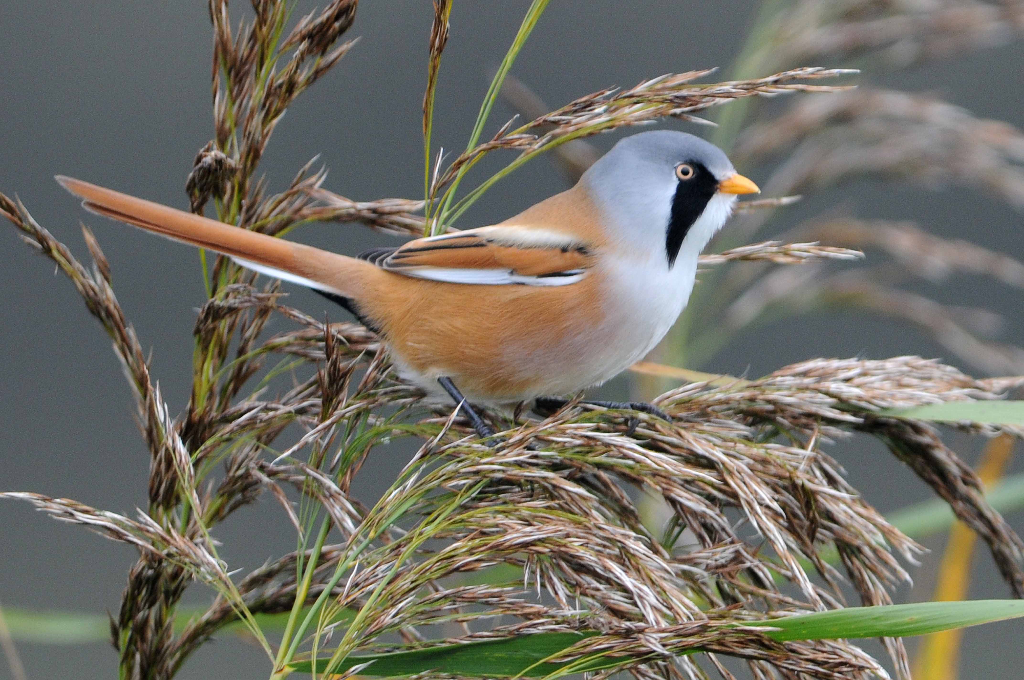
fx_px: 25569
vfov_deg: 1.5
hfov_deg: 2.3
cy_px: 340
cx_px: 512
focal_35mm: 900
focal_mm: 600
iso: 400
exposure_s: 1/400
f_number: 5.6
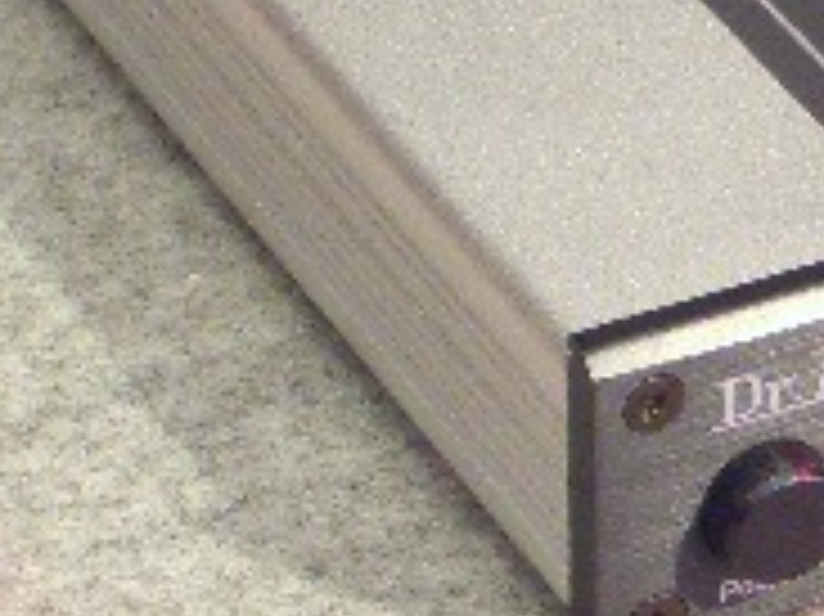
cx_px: 1112
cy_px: 13
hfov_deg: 6.4
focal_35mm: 308
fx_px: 7327
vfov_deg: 4.8
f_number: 4.4
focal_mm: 14.6
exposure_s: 1/20
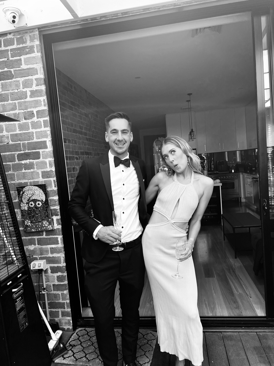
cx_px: 137
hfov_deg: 53.1
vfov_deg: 67.3
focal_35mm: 26
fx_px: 274
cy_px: 183
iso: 50
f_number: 1.5
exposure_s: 1/814
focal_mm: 5.7
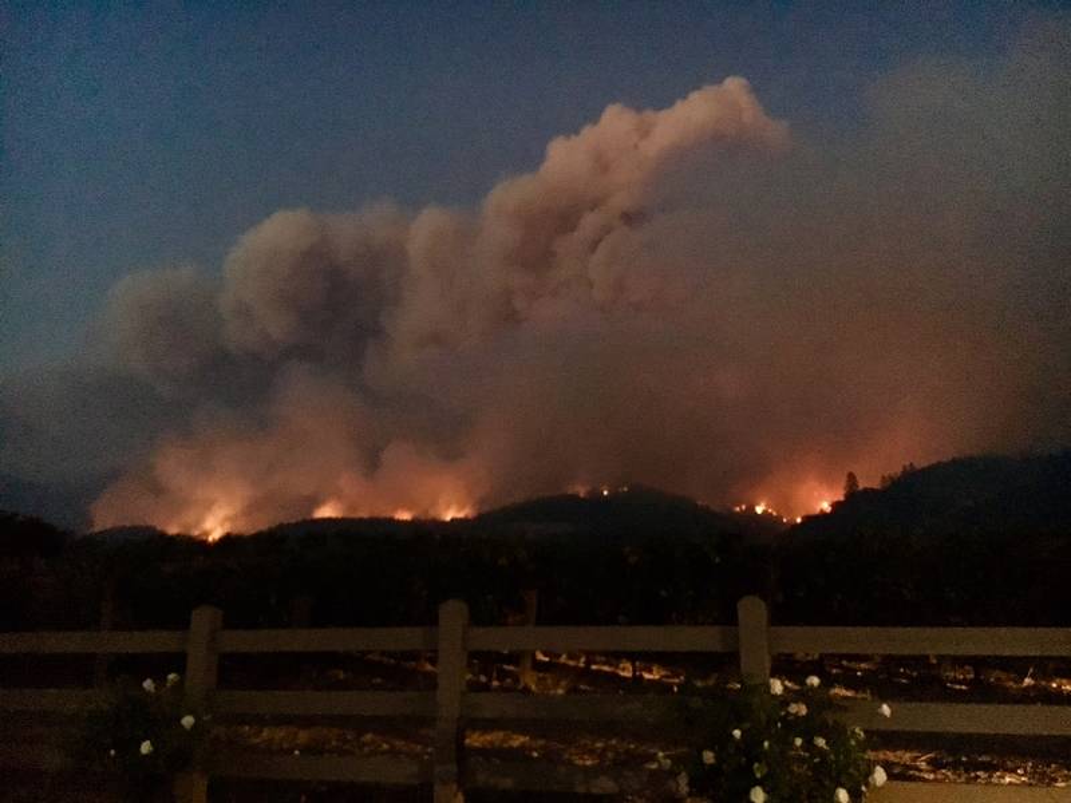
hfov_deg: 61.7
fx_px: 897
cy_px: 402
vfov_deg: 48.2
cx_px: 536
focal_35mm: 29
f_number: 2.2
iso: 2000
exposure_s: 1/15
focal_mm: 4.15
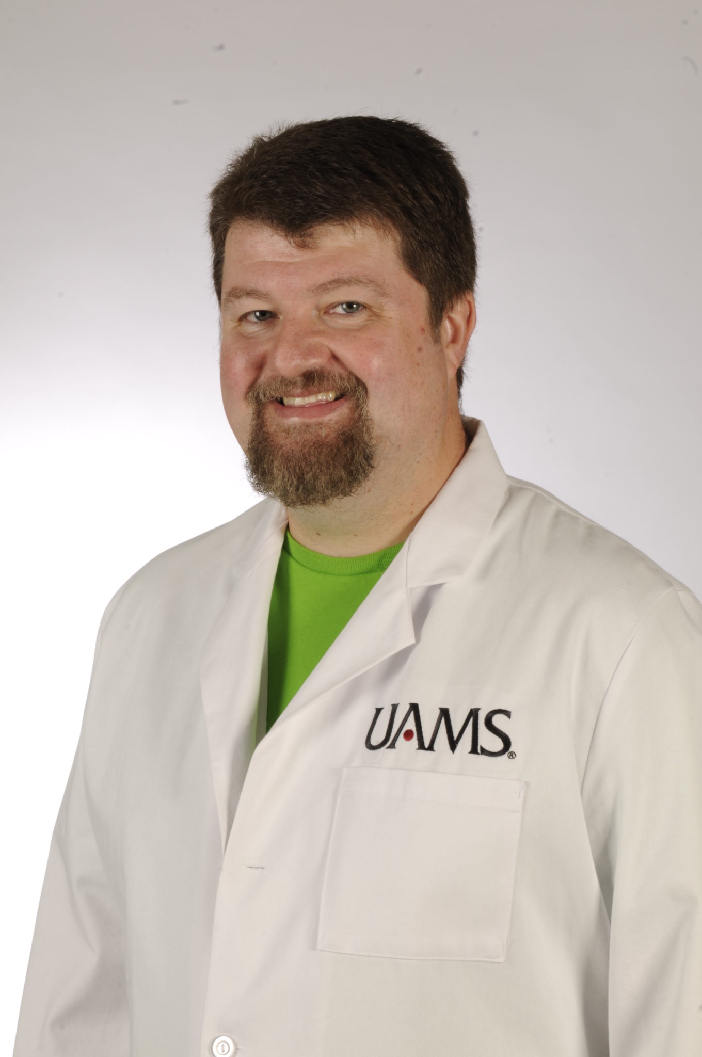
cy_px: 528
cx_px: 351
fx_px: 4179
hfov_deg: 9.6
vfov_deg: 14.4
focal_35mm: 142
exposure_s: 1/100
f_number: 18
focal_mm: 95
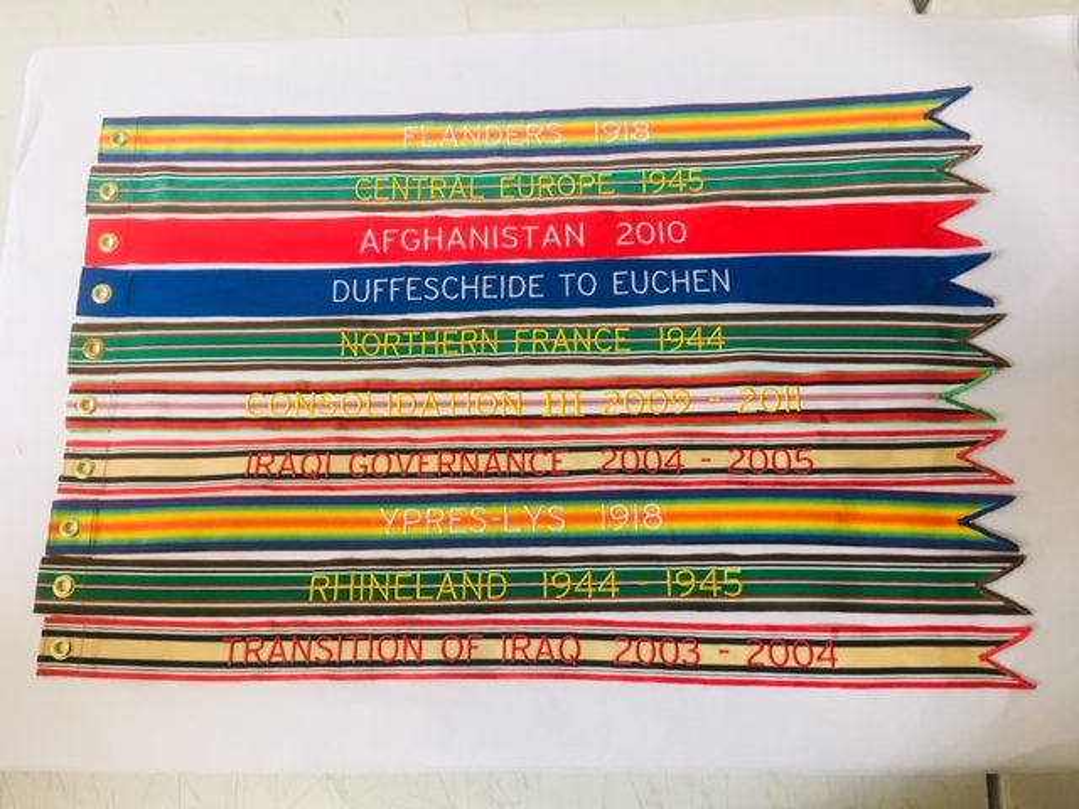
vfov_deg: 48.2
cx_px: 540
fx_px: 904
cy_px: 404
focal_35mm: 29
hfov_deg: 61.7
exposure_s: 1/30
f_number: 2.2
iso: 80
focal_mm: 4.15
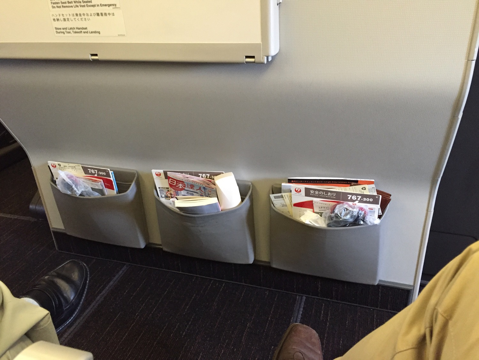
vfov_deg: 48.2
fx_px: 401
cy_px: 180
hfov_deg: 61.7
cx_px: 240
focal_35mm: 29
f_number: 2.2
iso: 250
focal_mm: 4.15
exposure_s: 1/25
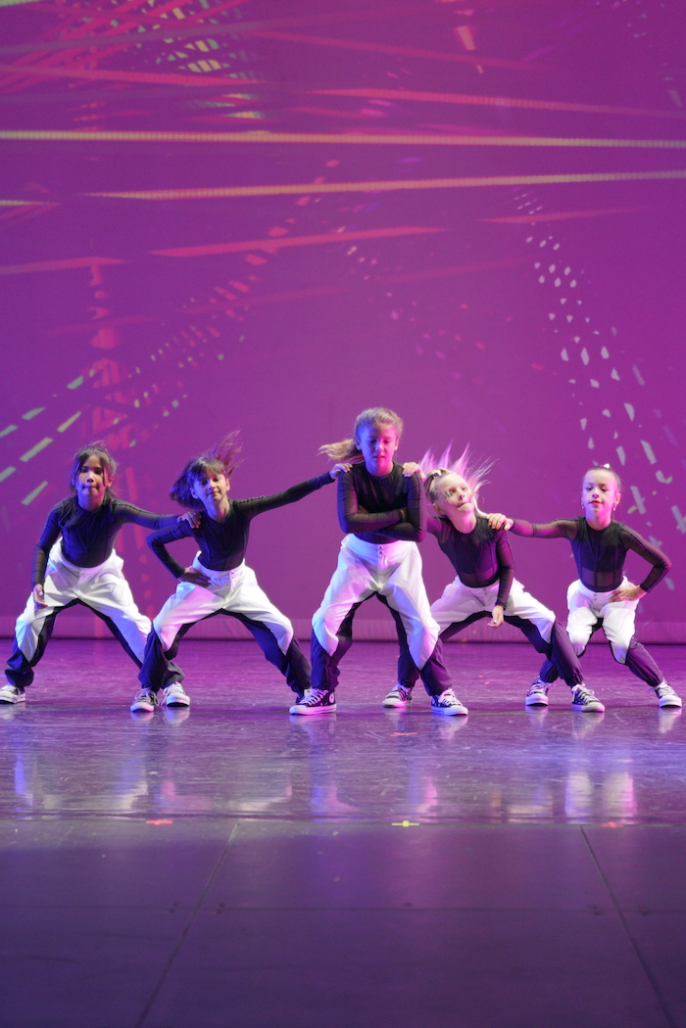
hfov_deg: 13.0
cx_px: 343
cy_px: 514
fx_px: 3001
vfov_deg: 19.5
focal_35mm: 105
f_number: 2.8
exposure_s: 1/320
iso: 1250
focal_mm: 70
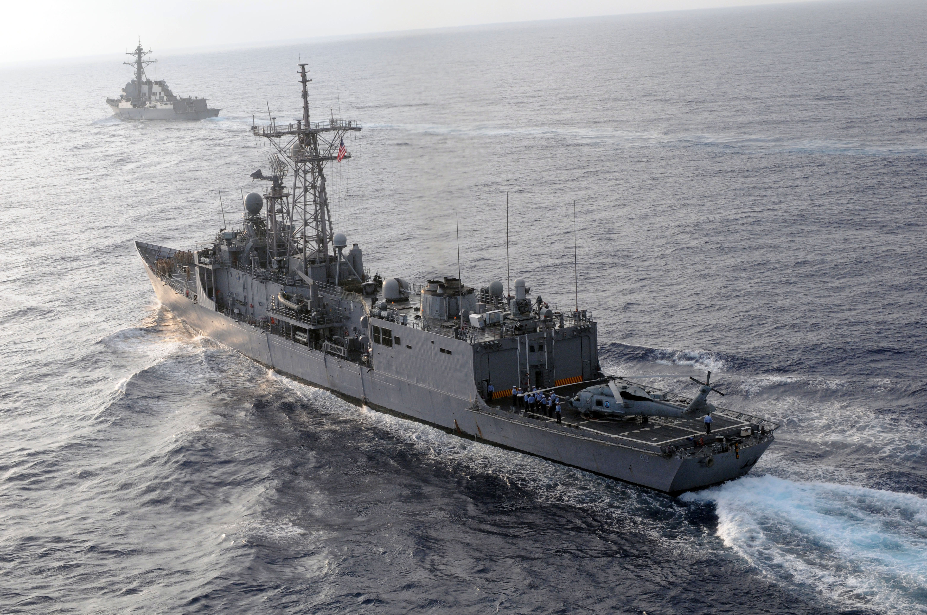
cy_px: 308
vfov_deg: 22.6
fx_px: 1543
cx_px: 464
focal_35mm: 60
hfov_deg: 33.4
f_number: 10
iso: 500
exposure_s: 1/400
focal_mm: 40
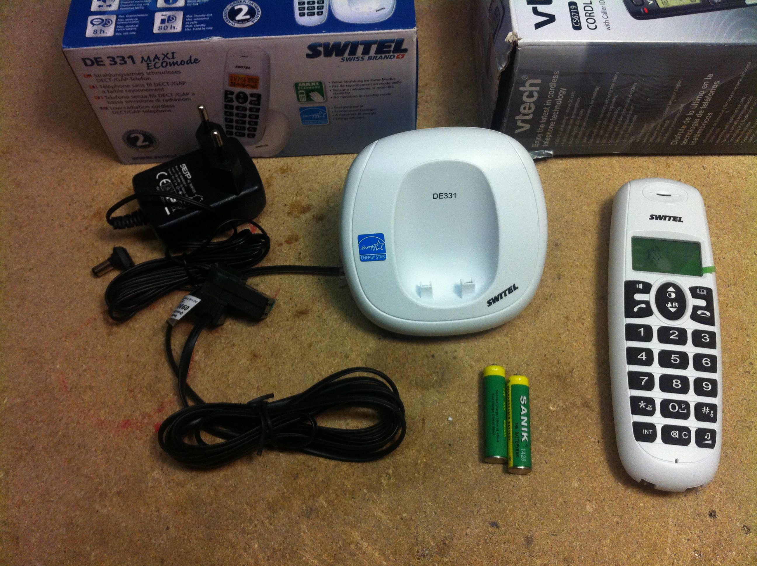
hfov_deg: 52.7
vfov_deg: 40.6
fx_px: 764
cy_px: 283
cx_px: 378
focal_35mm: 35
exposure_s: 1/120
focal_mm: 3.85
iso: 125
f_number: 2.8
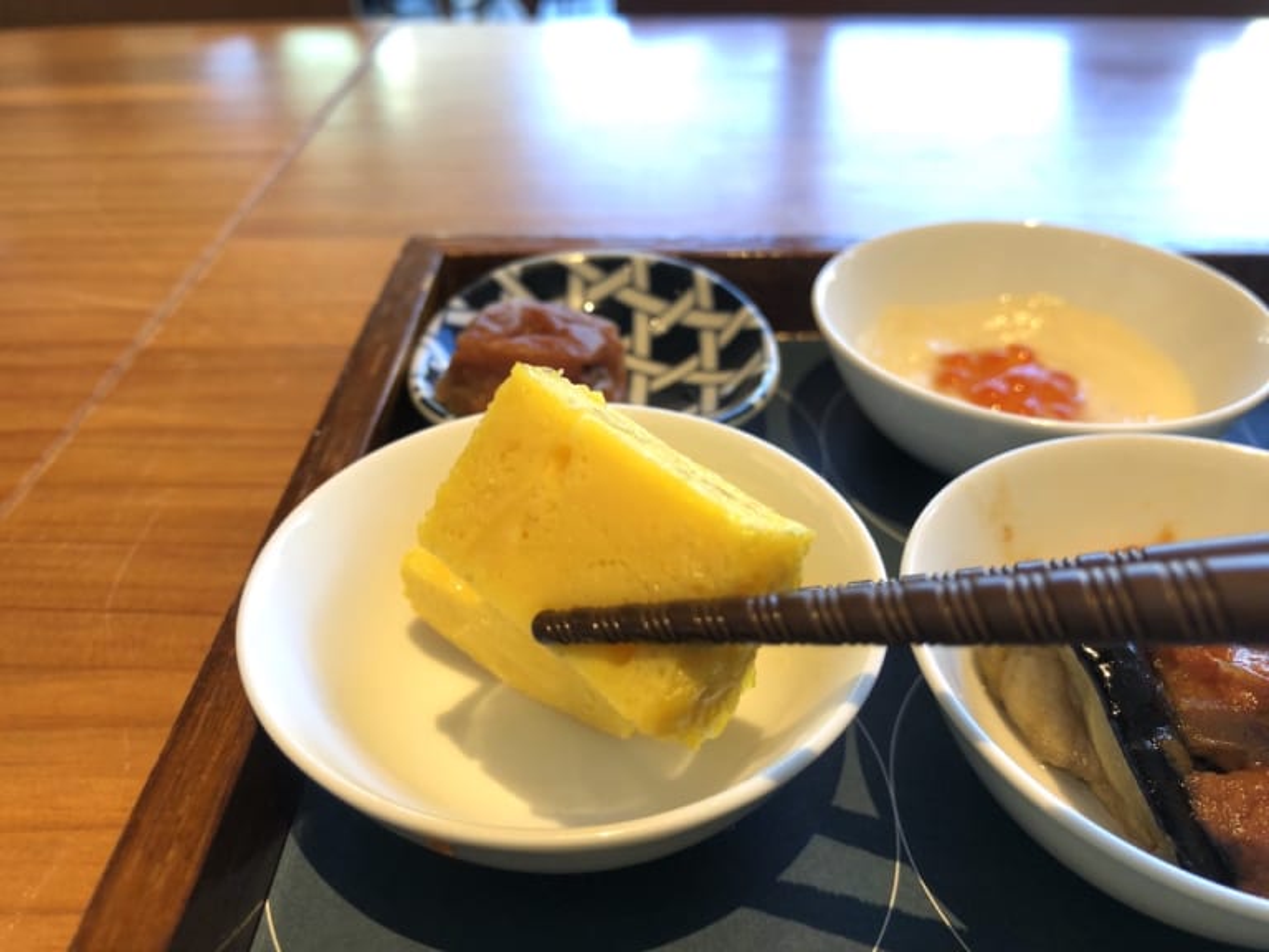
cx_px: 634
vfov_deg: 49.7
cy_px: 476
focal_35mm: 28
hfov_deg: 63.4
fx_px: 1026
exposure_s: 1/50
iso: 32
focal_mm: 3.99
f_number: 1.8
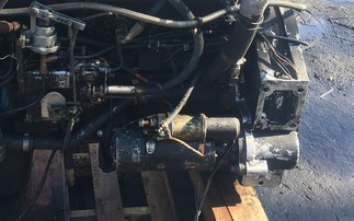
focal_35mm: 61
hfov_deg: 32.8
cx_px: 88
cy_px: 14
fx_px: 589
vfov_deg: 20.8
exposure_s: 1/126
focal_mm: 4.15
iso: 25
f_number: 2.2
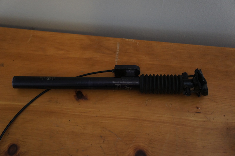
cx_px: 118
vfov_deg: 33.0
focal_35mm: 40
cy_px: 78
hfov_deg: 48.0
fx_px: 264
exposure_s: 1/50
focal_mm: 27
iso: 1600
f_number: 4
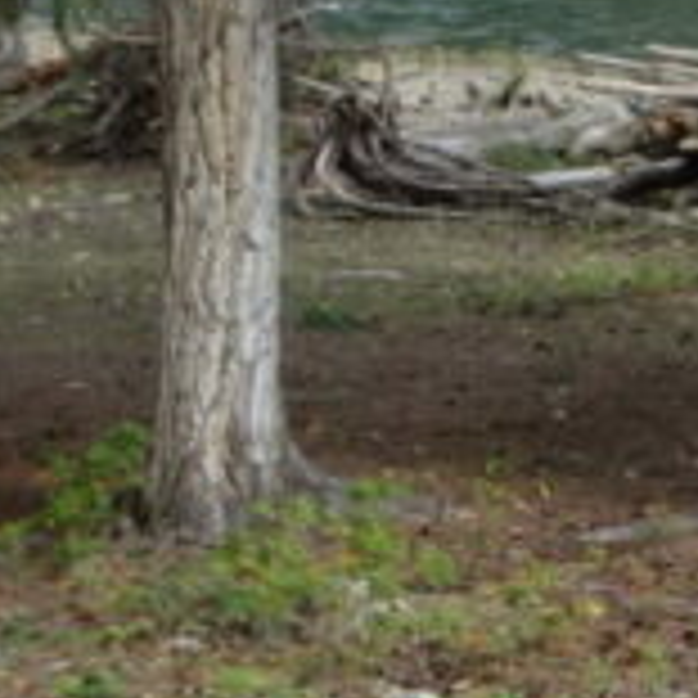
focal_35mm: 215
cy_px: 453
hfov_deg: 7.1
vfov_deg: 8.1
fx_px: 4905
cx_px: 2270
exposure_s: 1/125
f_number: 5.6
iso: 125
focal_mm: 10.4
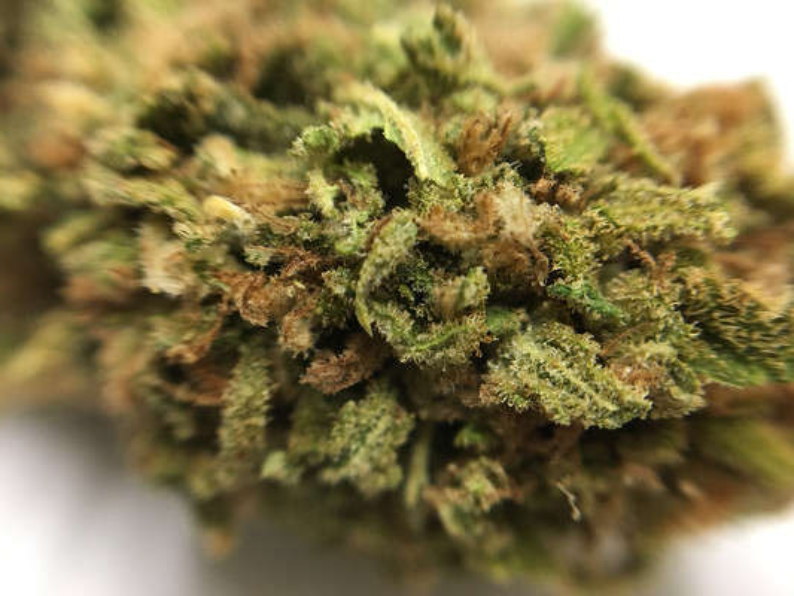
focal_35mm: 29
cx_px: 397
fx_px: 665
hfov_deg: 61.6
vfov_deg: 48.2
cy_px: 298
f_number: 2.2
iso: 160
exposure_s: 1/30
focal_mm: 4.15
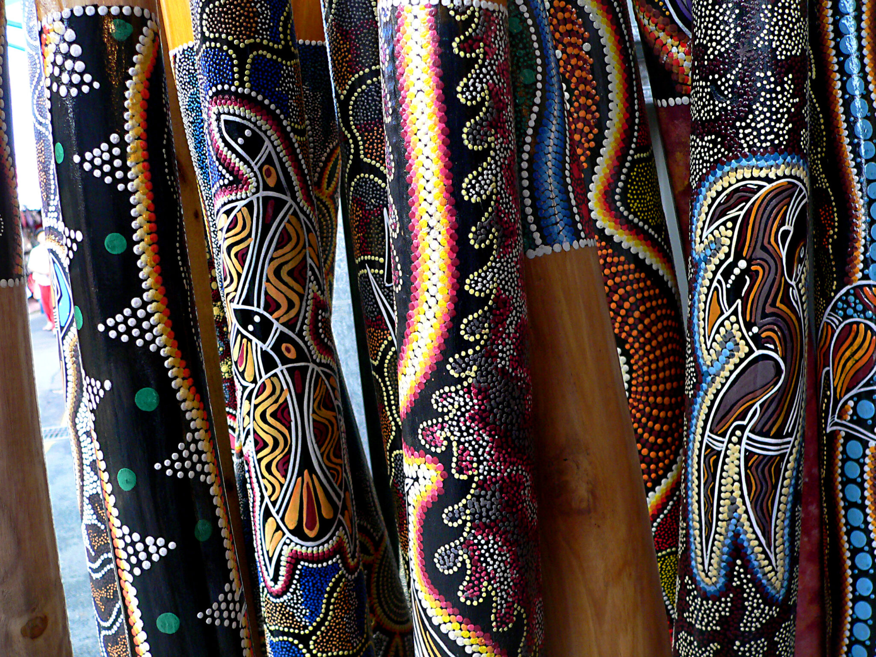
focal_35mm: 36
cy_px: 328
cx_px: 438
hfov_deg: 51.4
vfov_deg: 39.7
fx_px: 911
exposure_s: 1/100
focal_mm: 6
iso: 200
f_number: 3.3
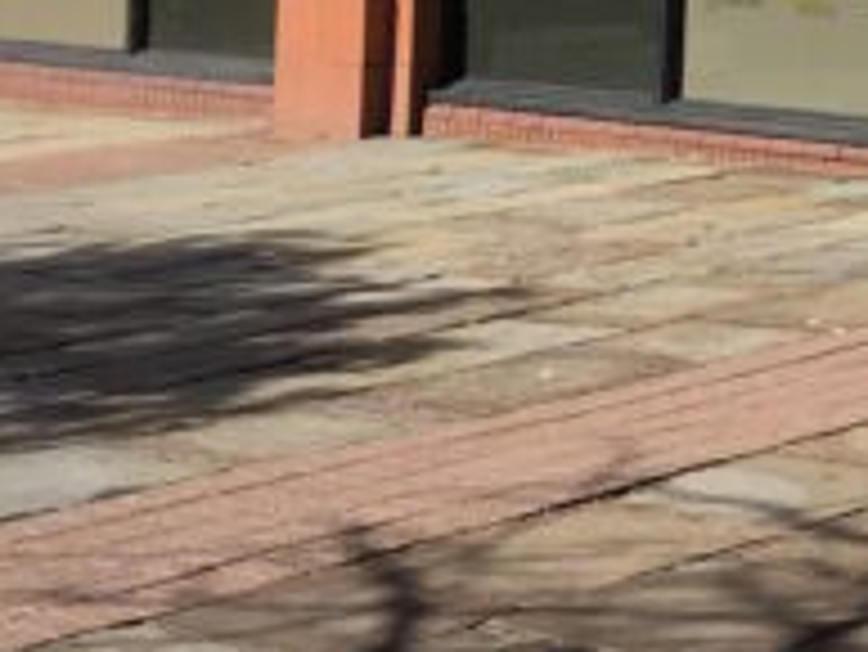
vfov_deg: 11.8
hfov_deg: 15.0
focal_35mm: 120
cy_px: -310
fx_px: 3011
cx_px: 1354
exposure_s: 1/1221
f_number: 2.2
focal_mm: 4.15
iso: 25
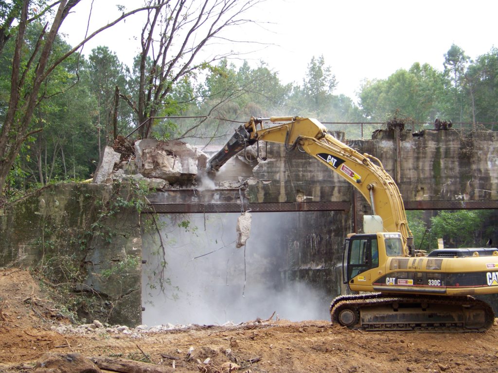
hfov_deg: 31.2
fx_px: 892
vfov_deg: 23.7
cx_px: 249
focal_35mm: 62
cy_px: 186
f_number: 3.2
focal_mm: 10.5
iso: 66
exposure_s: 1/320
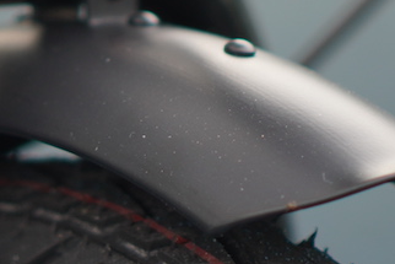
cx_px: 34
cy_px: -122
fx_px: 2360
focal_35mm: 215
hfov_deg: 9.5
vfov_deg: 6.3
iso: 100
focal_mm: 35
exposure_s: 1/200
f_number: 1.8
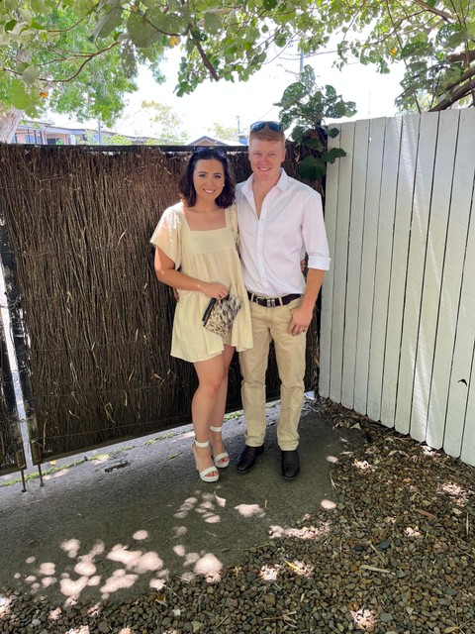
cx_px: 238
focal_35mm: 26
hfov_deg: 53.1
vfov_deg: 67.3
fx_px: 476
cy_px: 317
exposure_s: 1/174
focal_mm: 5.1
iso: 50
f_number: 1.6
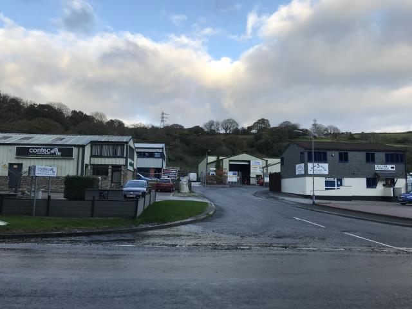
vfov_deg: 49.7
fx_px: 333
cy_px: 154
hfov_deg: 63.4
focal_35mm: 28
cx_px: 206
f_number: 1.8
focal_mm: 3.99
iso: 20
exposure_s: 1/437
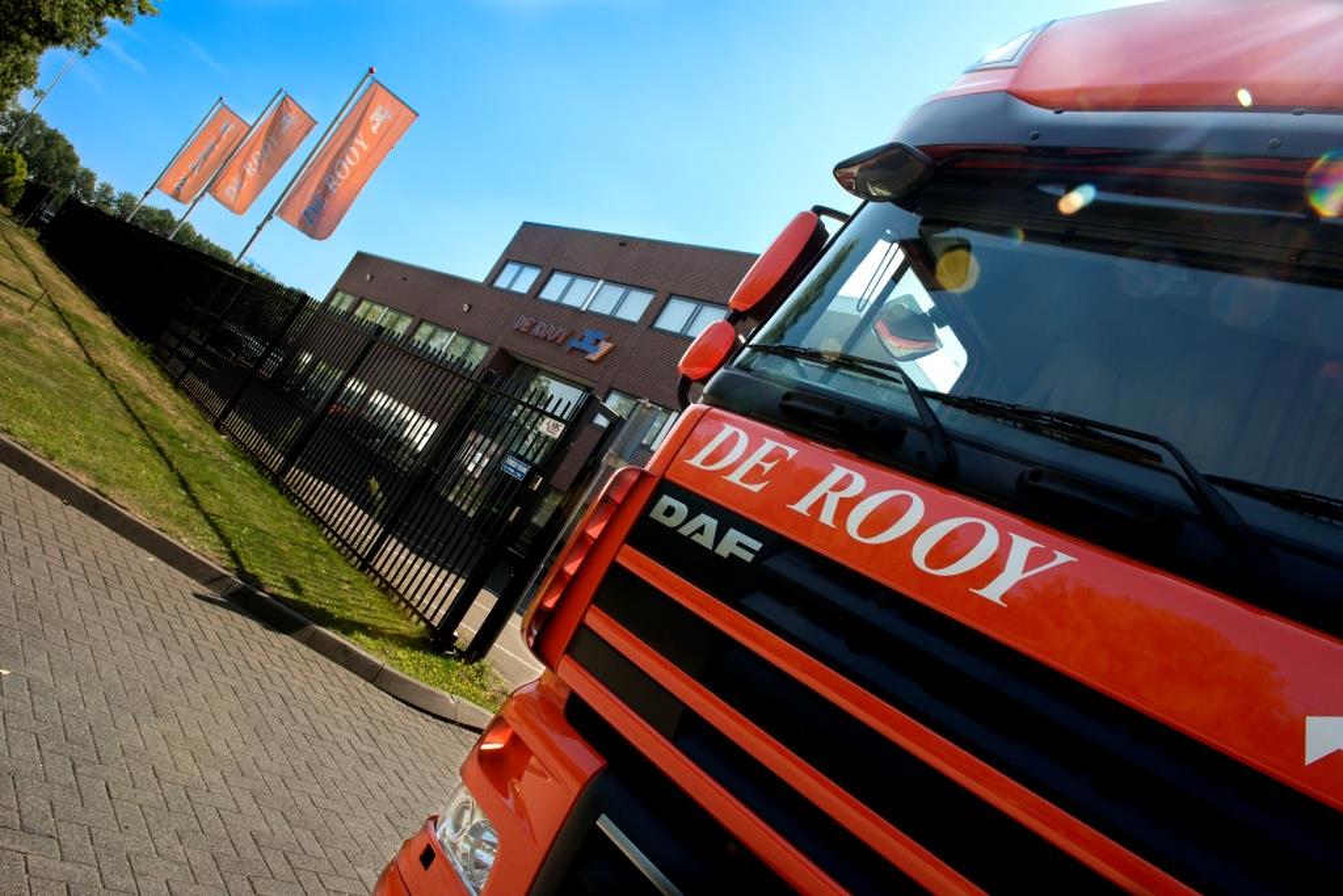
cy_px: 448
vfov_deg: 53.1
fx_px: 895
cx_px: 672
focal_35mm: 24
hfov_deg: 73.7
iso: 200
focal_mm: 24
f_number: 11
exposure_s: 1/250
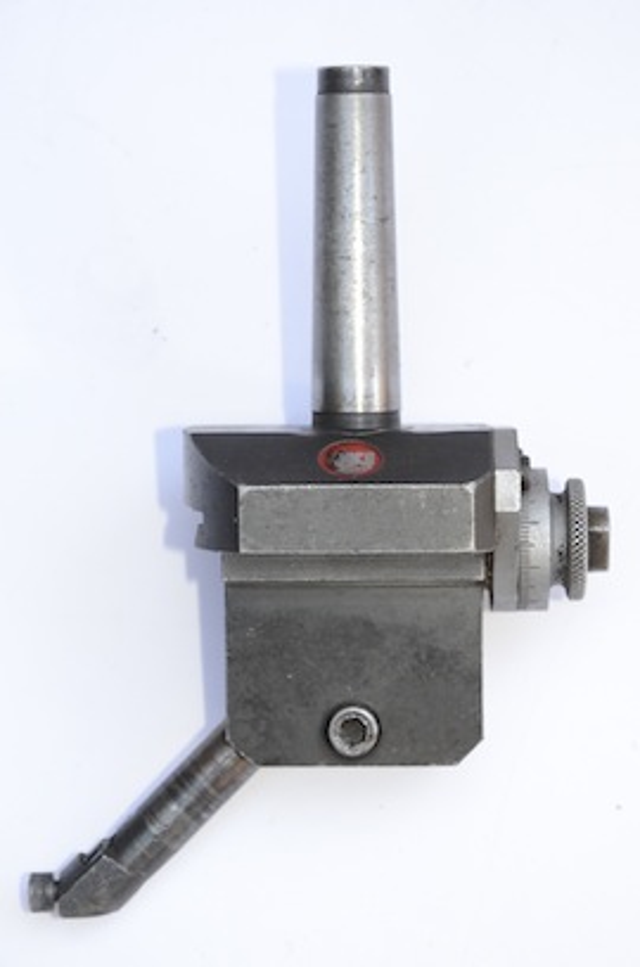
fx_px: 3417
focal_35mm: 128
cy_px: 484
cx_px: 320
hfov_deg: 10.7
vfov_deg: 16.1
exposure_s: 1/80
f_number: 10
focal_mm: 85
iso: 640
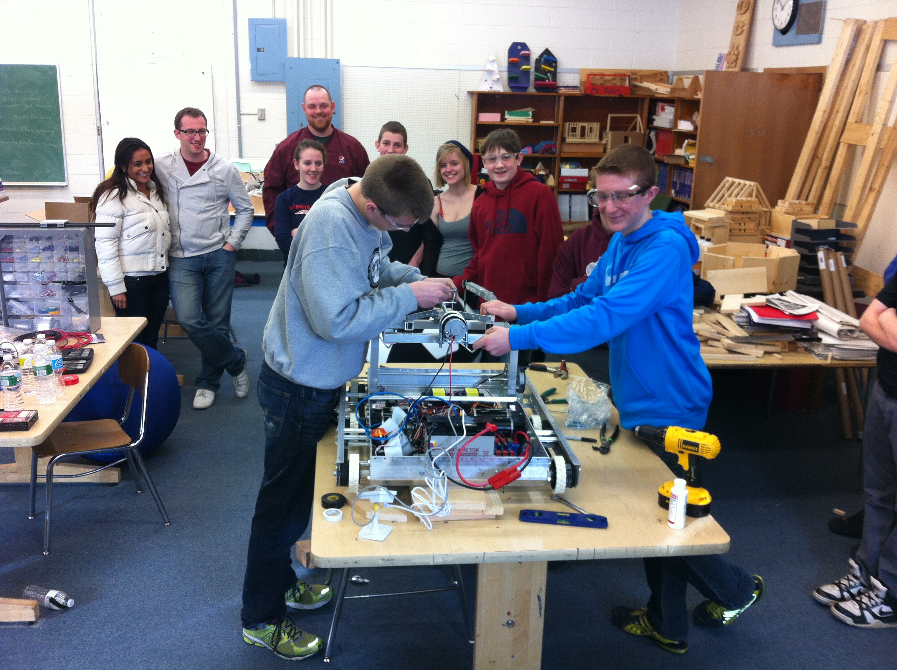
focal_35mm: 35
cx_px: 448
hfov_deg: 52.7
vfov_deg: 40.6
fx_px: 906
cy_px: 335
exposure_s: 1/20
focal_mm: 3.85
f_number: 2.8
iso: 80
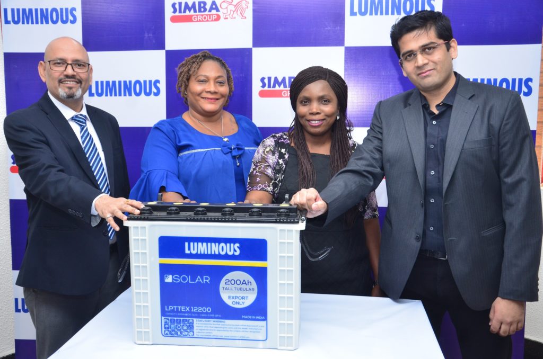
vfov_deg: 35.3
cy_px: 180
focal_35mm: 38
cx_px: 272
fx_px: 564
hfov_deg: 51.4
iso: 800
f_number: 4
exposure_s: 1/125
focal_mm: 25
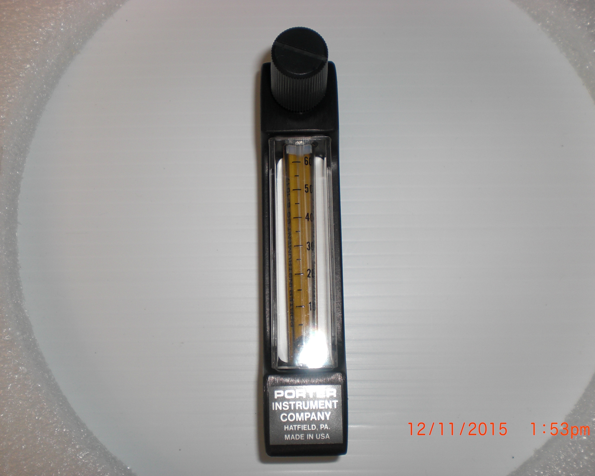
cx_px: 308
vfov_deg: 37.3
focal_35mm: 40
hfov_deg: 45.8
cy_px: 238
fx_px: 704
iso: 64
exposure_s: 1/60
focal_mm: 6.3
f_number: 3.1
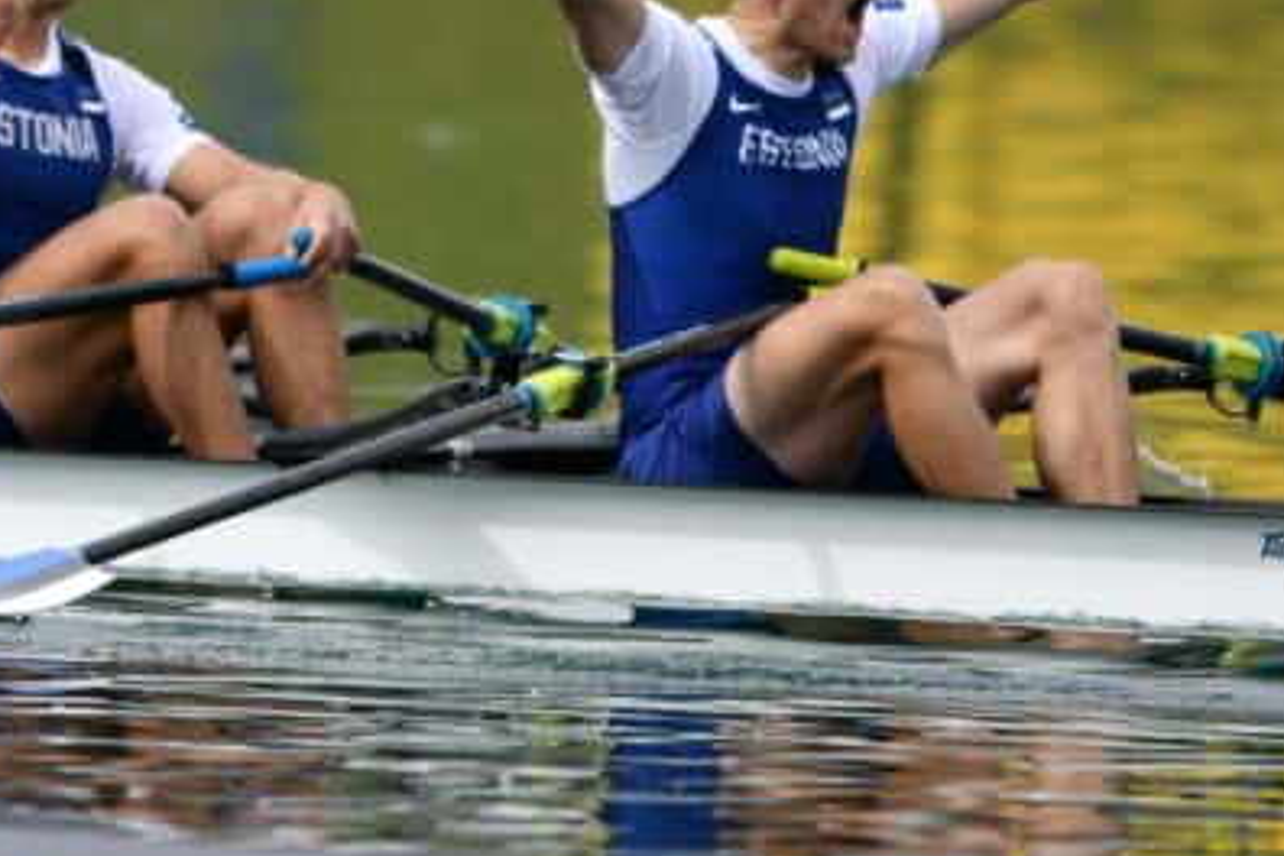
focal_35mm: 1552
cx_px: 65
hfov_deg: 1.3
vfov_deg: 0.9
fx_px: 55350
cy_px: 71
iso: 80
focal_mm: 400
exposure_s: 1/1600
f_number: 2.8
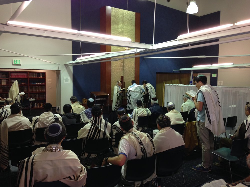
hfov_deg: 55.4
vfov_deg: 42.9
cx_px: 125
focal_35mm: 33
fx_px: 238
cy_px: 94
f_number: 2.4
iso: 100
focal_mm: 4.12
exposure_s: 1/20
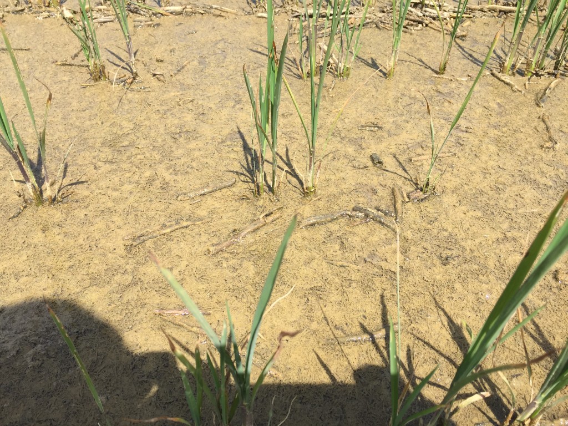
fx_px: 476
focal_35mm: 29
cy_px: 213
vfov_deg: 48.2
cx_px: 284
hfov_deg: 61.7
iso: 32
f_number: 2.2
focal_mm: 4.15
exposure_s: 1/1364
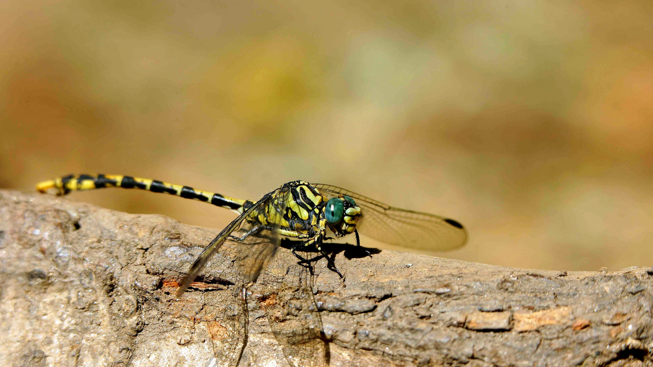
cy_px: 209
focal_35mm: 331
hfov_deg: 6.5
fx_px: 5731
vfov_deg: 3.7
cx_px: 327
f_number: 9
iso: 200
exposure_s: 1/320
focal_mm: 210
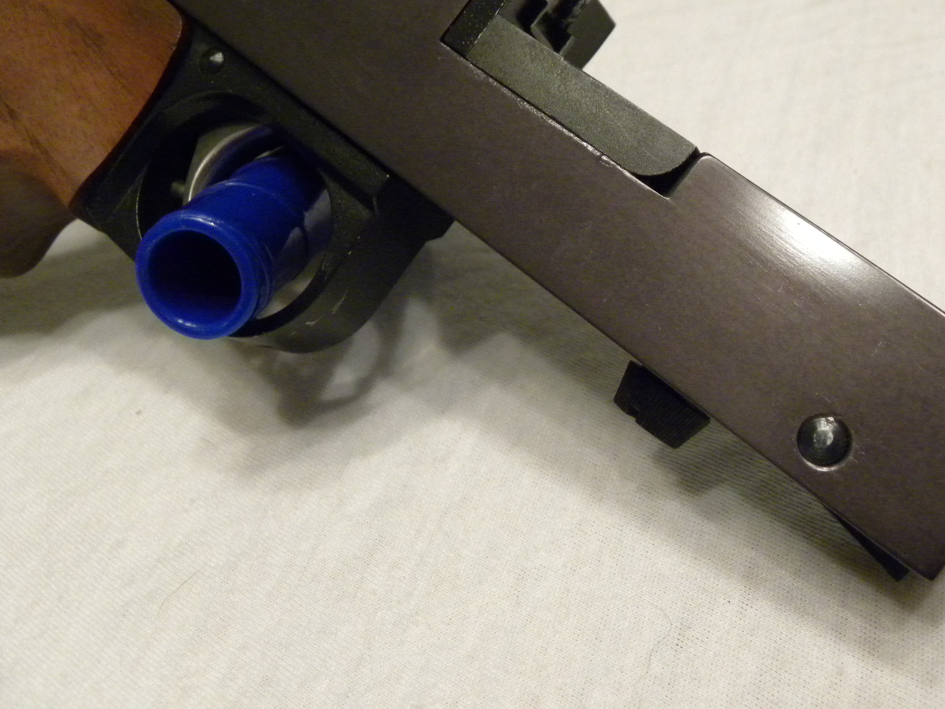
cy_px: 285
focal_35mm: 37
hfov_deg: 49.4
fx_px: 1010
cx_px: 622
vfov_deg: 38.5
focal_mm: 4.6
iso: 400
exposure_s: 1/44.5
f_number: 2.8
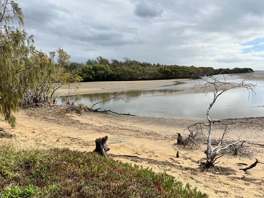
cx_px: 132
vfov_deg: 53.1
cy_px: 99
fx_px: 198
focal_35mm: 26
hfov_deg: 67.3
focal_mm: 5.7
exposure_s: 1/5076
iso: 50
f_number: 1.5
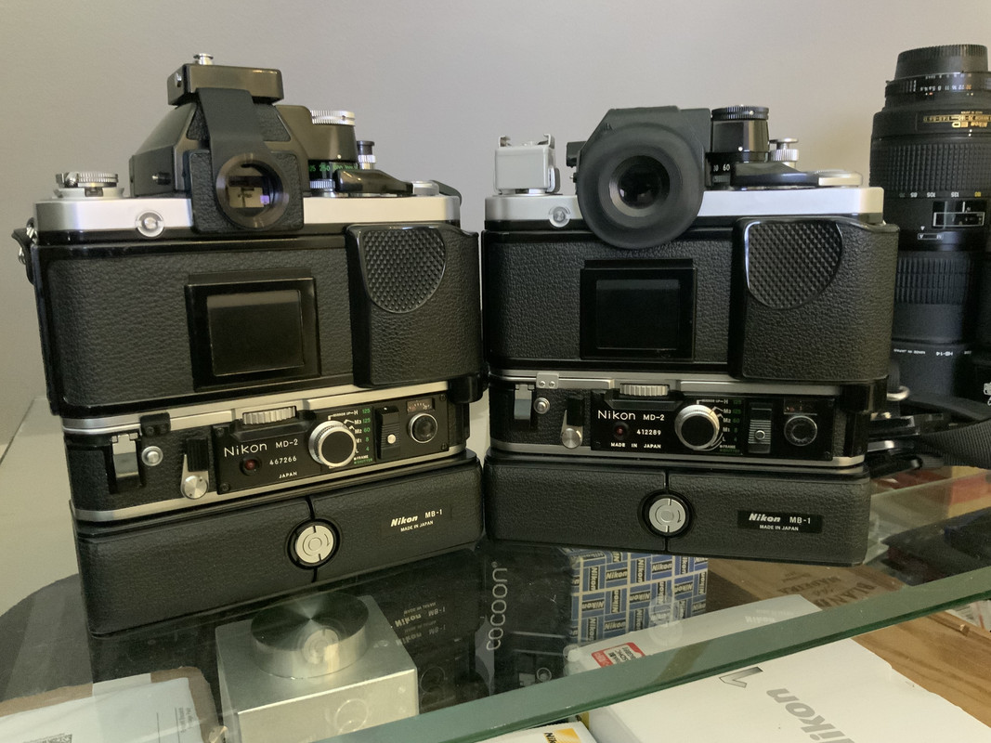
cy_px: 372
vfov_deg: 48.2
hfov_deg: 61.7
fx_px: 830
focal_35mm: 29
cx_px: 496
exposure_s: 1/22
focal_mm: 3
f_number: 1.8
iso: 500
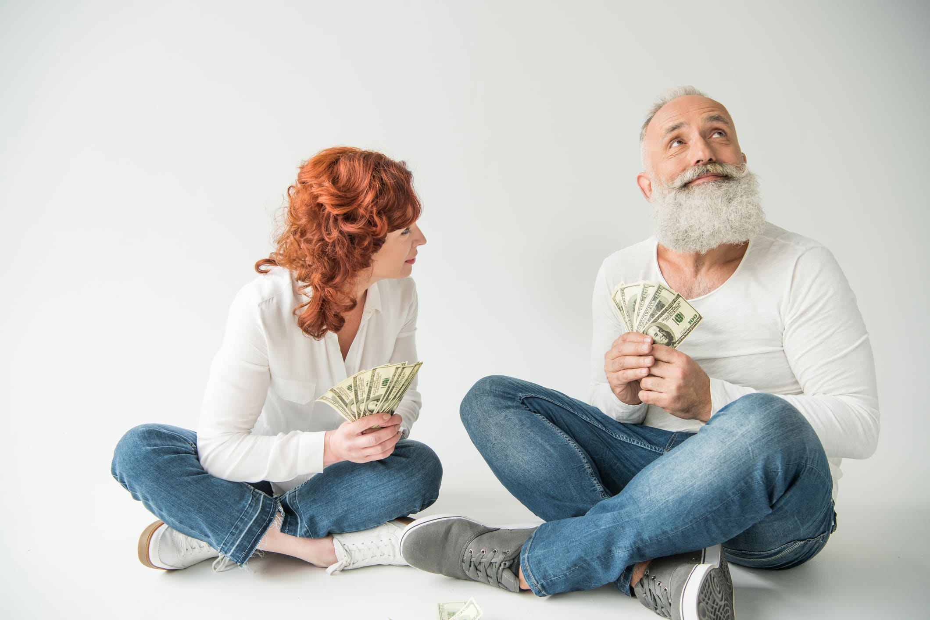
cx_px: 465
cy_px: 310
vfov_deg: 38.9
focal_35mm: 34
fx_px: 878
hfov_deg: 55.8
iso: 250
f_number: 4.5
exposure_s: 1/250
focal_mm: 34
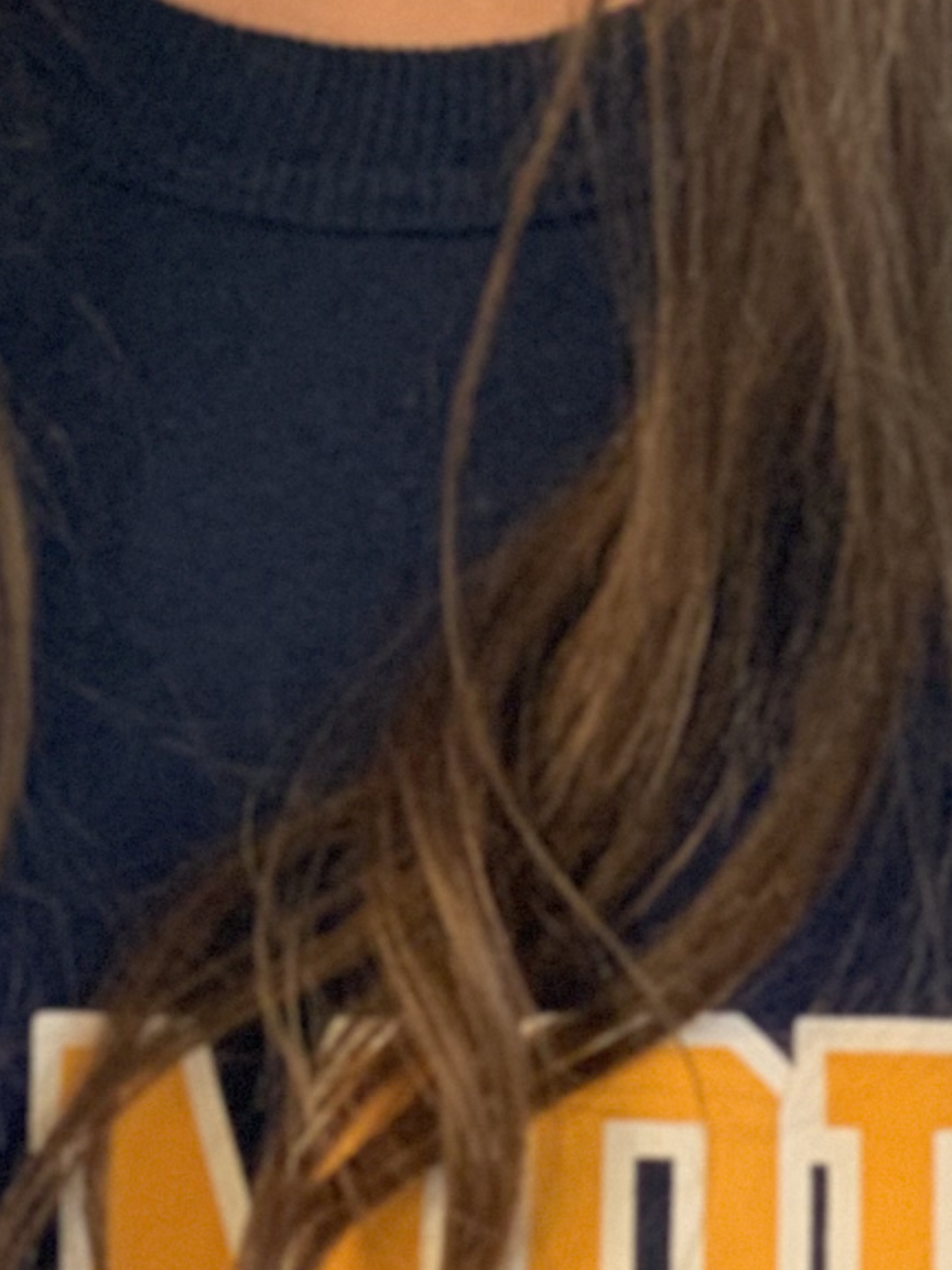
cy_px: -632
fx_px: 6674
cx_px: 95
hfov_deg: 8.1
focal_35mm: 182
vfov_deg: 10.5
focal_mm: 6
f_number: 2.4
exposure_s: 1/60
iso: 250
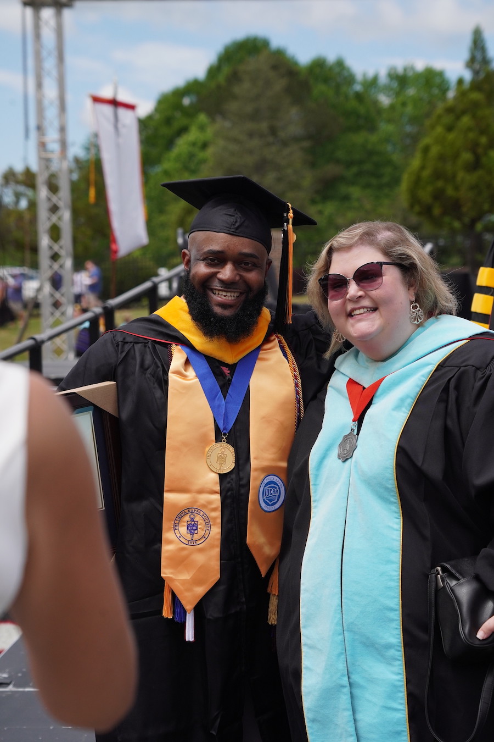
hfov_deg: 12.0
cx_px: 247
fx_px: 2346
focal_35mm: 114
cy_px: 371
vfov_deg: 17.9
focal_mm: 76
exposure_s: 1/2500
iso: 320
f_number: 5
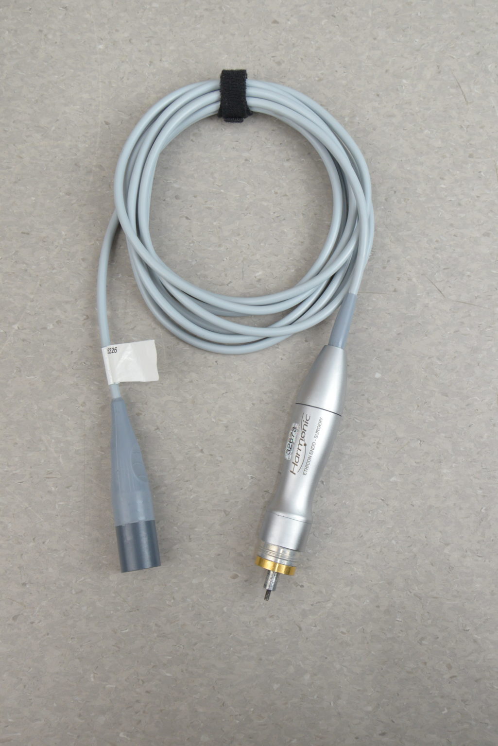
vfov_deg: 48.4
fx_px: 829
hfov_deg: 33.4
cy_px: 373
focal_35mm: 40
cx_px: 249
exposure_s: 1/125
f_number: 7.1
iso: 1600
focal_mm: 40
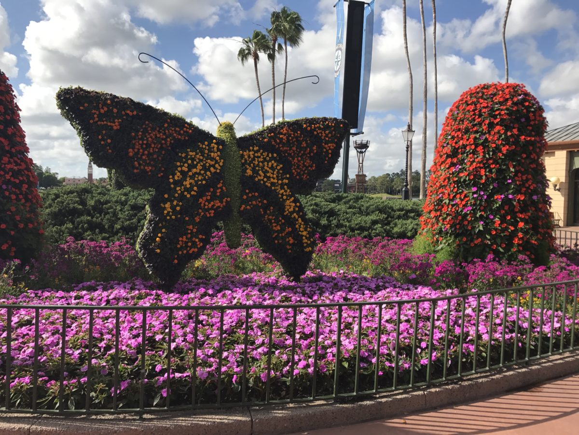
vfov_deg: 49.7
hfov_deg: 63.4
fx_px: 468
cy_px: 218
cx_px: 290
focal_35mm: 28
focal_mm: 3.99
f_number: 1.8
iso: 20
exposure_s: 1/2128
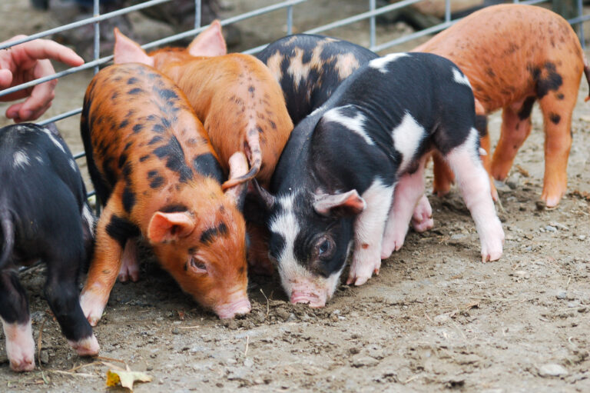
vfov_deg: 13.0
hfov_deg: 19.5
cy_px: 196
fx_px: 1720
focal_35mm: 105
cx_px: 295
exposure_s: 1/250
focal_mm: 70
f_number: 4
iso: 400
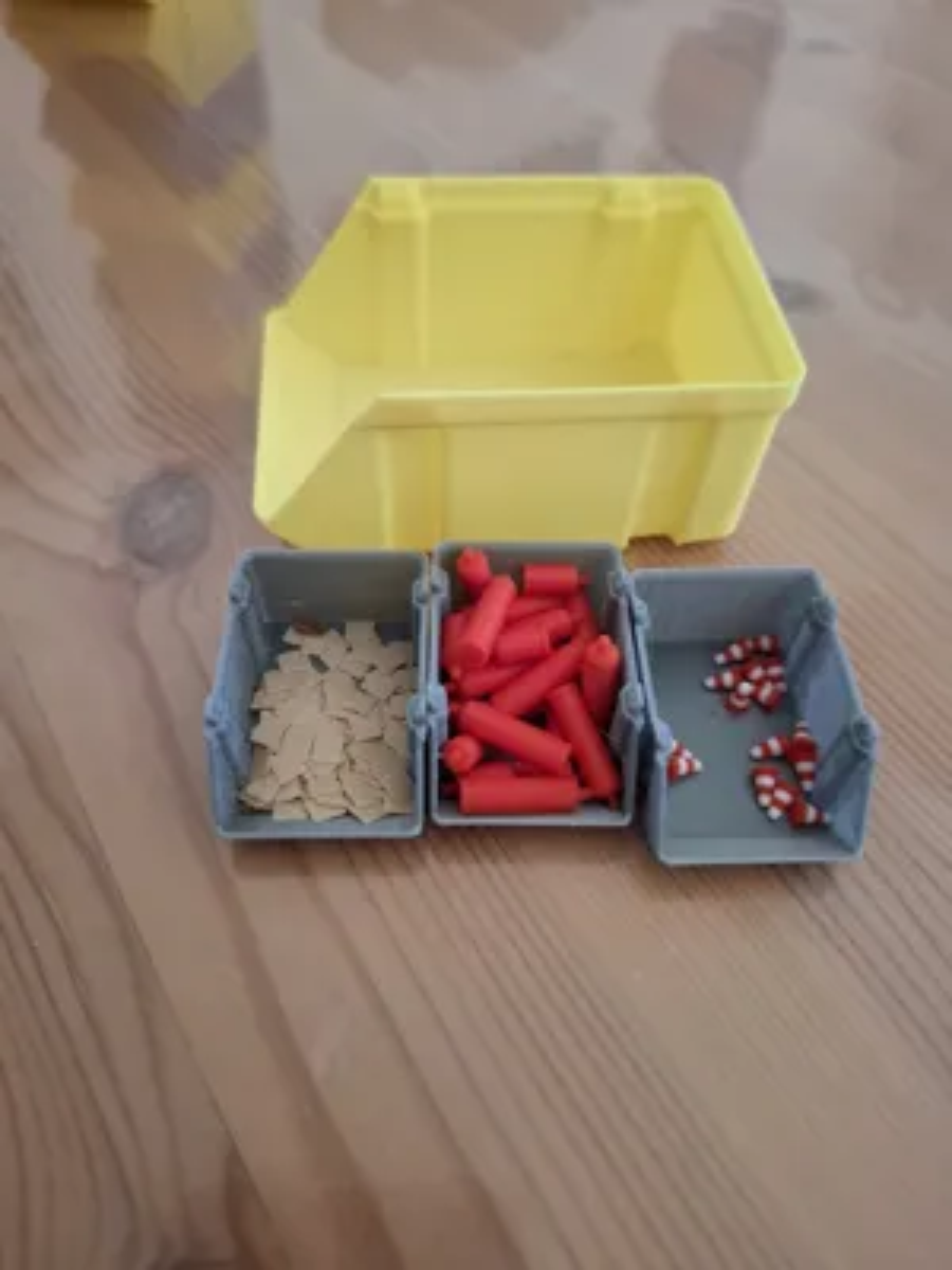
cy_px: 635
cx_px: 476
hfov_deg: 58.9
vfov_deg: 73.9
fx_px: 843
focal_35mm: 23
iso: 400
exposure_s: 1/33
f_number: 1.8
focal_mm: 5.54
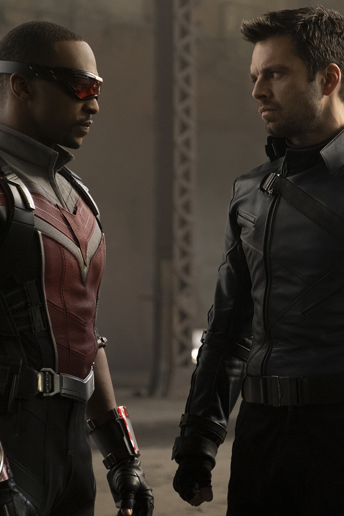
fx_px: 1734
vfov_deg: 16.9
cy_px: 259
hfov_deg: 11.3
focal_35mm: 121
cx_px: 187
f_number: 2.8
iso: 1250
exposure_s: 1/320
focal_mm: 53.3
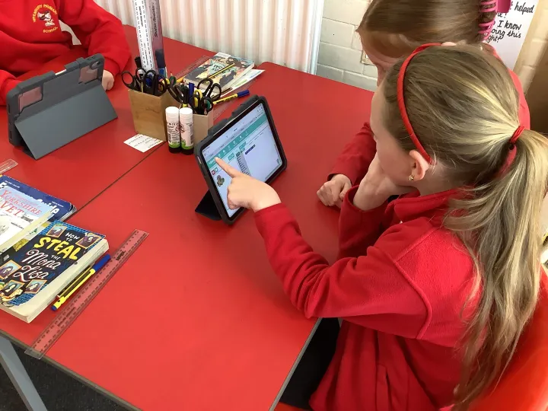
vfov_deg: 45.4
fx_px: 491
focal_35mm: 31
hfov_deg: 58.4
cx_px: 274
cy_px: 206
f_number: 2.4
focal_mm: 3.3
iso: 125
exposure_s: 1/50
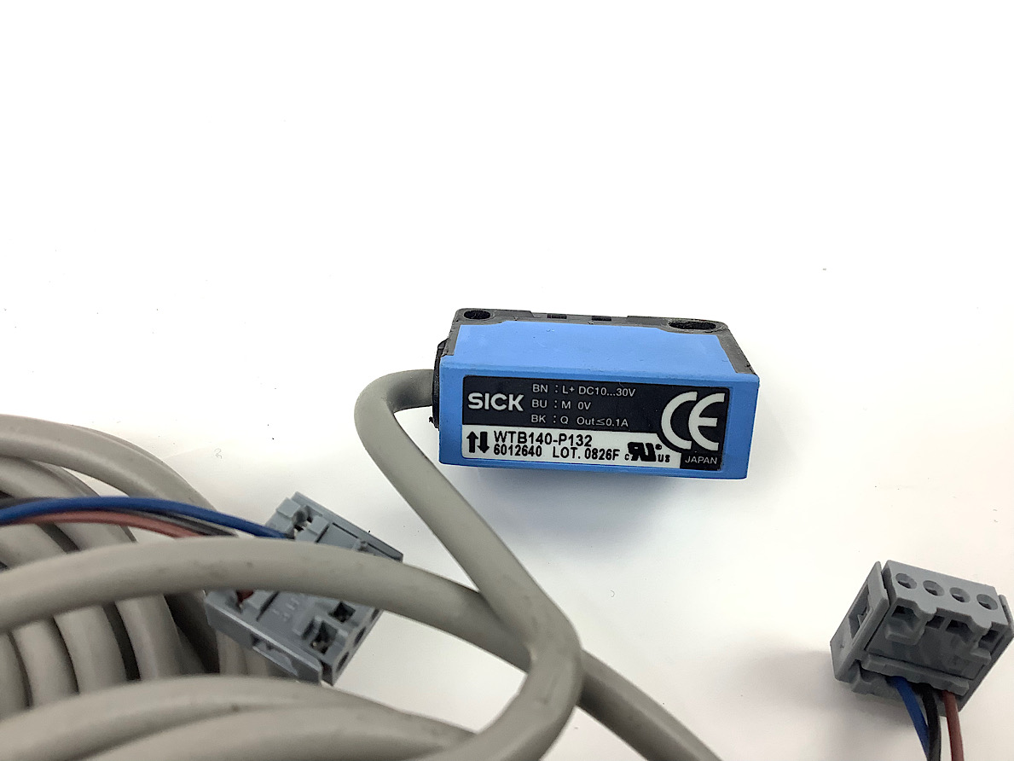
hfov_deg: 58.3
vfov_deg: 45.4
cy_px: 380
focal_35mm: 31
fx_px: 908
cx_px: 507
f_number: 2.4
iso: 80
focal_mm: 3.3
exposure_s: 1/50
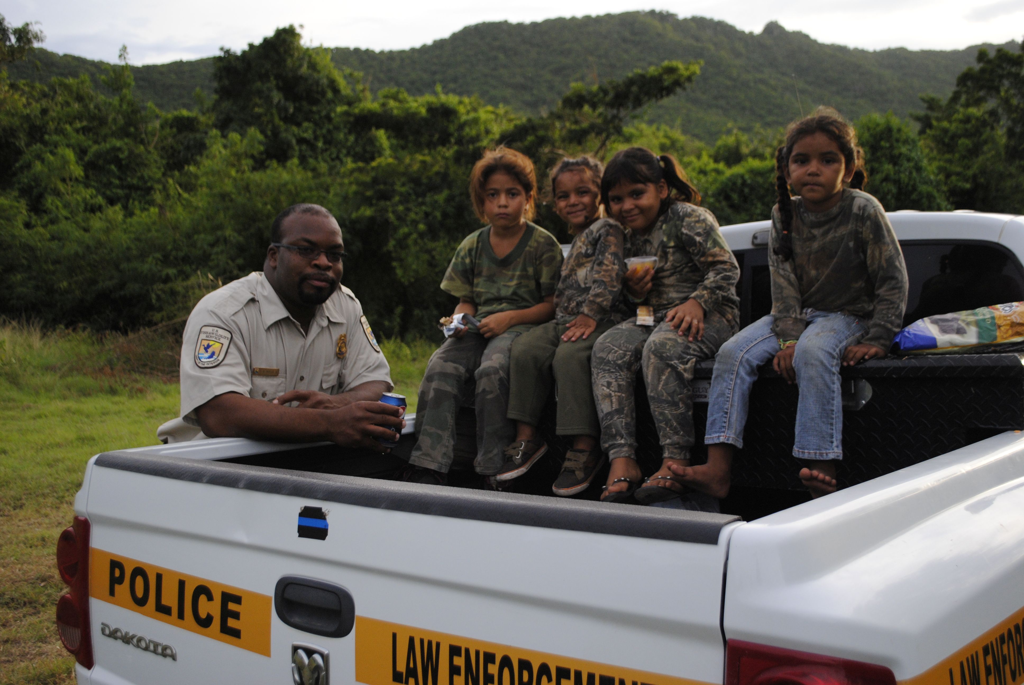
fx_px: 1111
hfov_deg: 49.5
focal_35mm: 39
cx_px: 512
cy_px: 342
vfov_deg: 34.3
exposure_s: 1/500
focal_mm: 26
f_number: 4.2
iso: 400
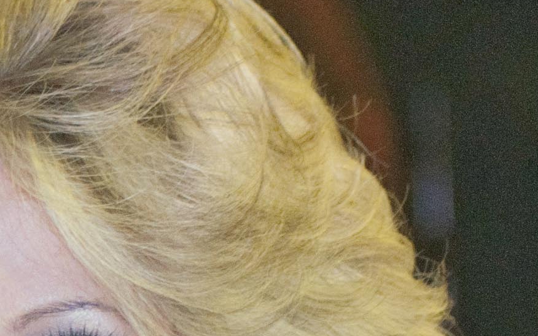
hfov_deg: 4.0
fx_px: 7670
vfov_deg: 2.5
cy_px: 788
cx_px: -590
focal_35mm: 523
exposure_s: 1/80
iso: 200
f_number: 4.5
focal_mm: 70
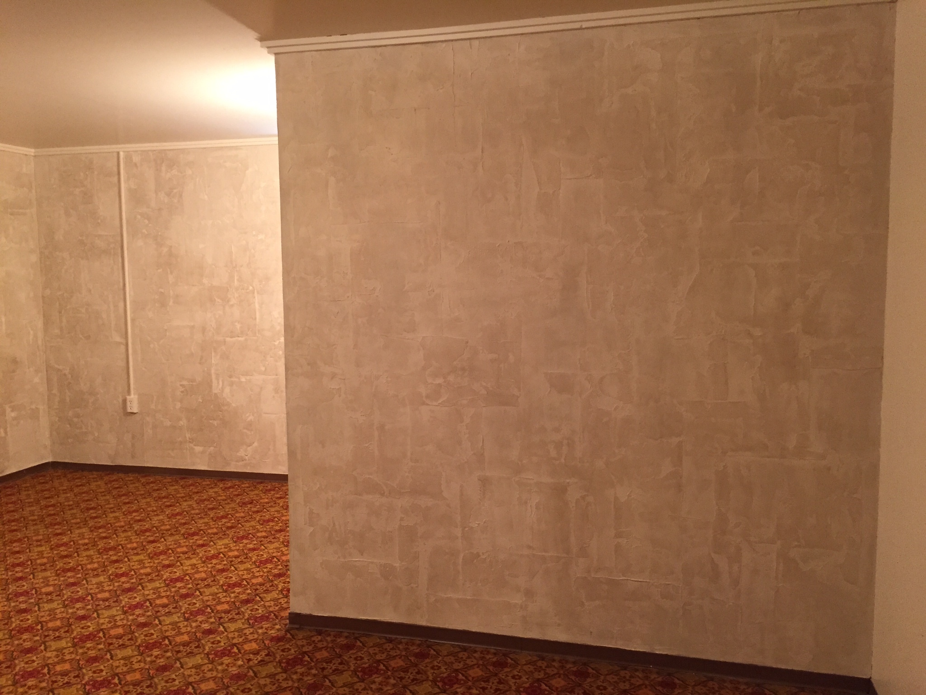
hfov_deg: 61.7
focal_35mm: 29
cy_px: 348
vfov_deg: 48.2
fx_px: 776
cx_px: 463
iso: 160
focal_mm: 4.15
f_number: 2.2
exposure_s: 1/30
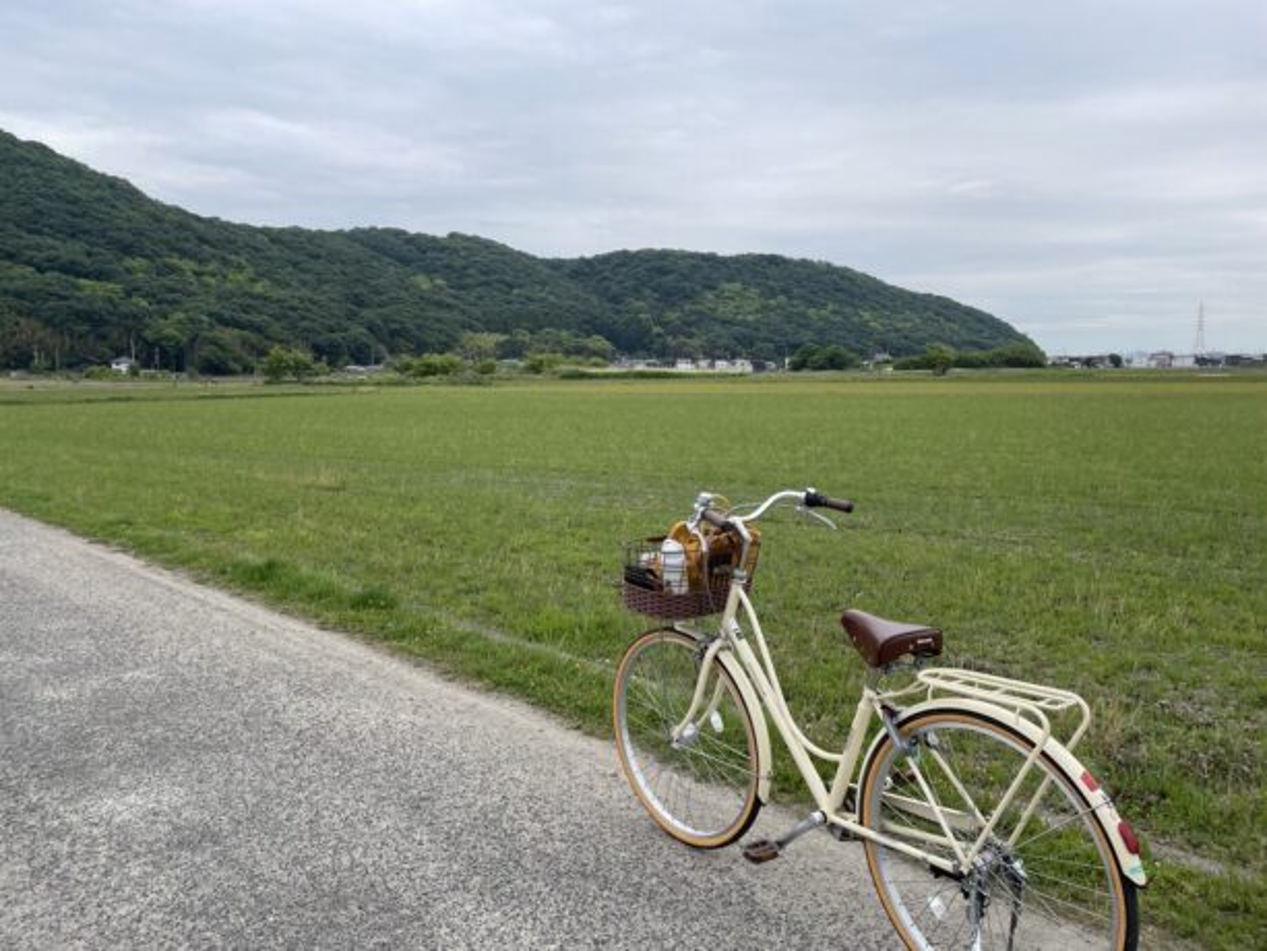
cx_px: 634
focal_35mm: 26
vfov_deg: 53.1
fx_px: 952
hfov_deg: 67.3
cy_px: 476
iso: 32
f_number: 1.6
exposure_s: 1/678
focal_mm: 4.2
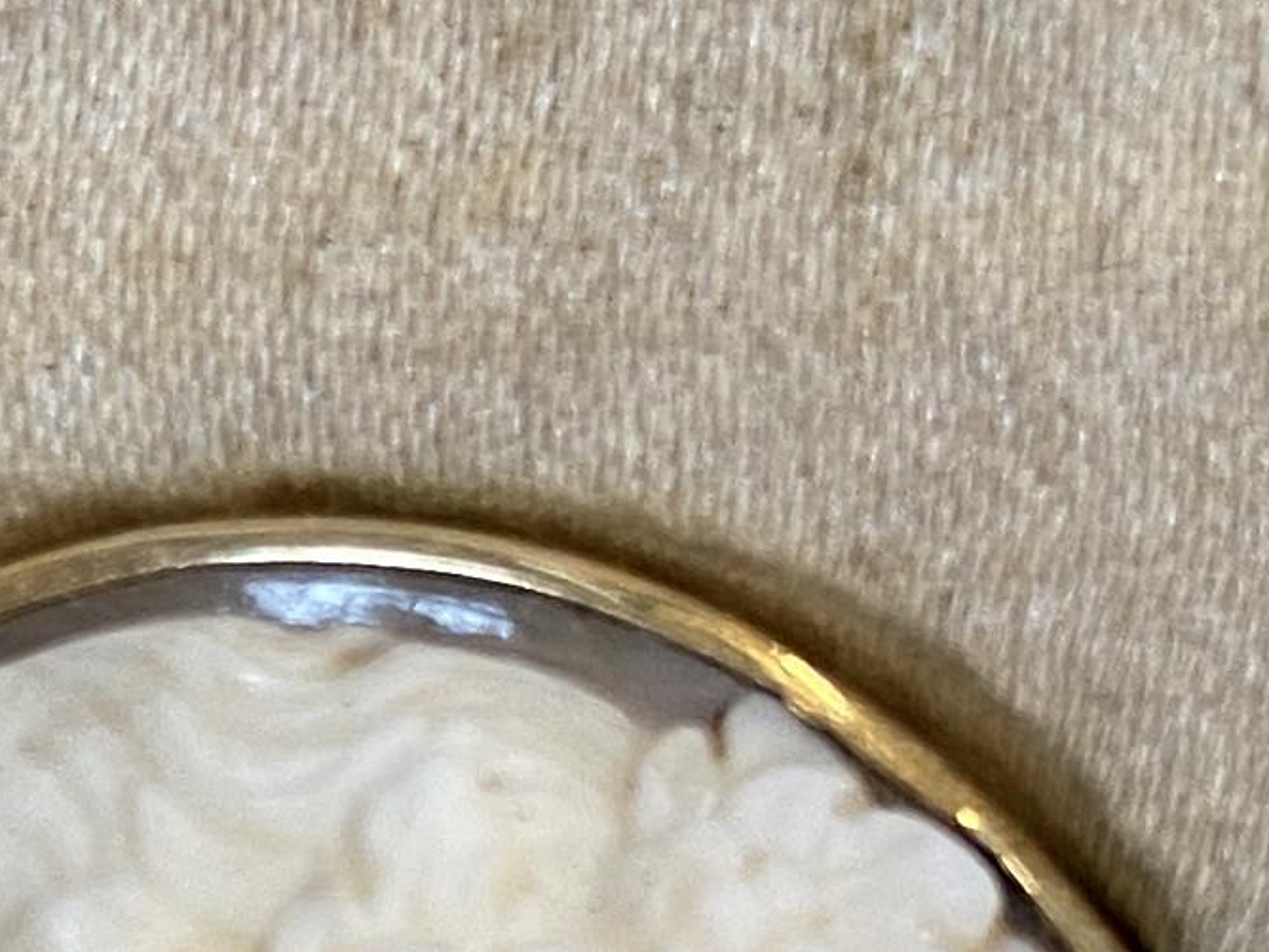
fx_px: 5756
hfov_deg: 12.5
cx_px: 279
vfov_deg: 9.0
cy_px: 1704
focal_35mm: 157
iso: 80
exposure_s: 1/50
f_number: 1.8
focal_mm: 4.25
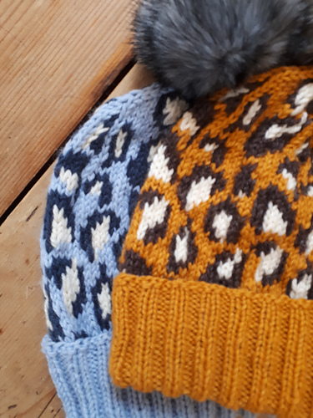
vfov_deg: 65.3
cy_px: 209
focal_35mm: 27
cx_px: 156
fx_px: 326
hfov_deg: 51.4
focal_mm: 3.6
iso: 200
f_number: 1.9
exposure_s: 1/20
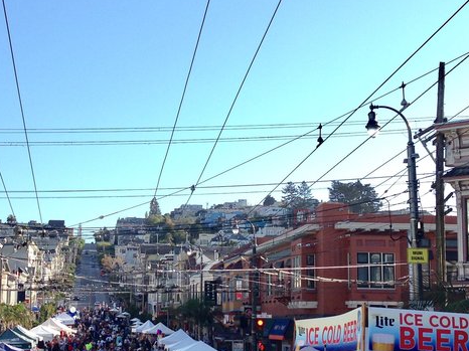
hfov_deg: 28.4
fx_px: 921
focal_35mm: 68
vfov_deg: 21.6
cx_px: 149
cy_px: 203
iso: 50
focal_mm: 4.12
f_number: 2.4
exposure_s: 1/861
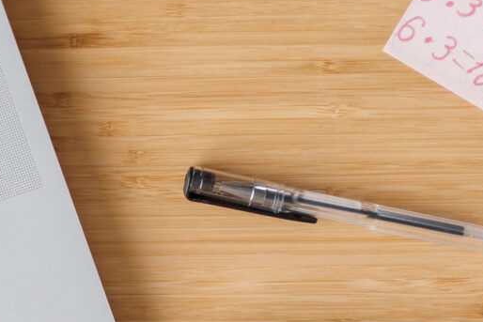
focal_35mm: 249
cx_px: -240
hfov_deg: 8.1
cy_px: 291
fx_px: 3341
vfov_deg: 5.5
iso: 500
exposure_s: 1/125
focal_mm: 50
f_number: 2.2
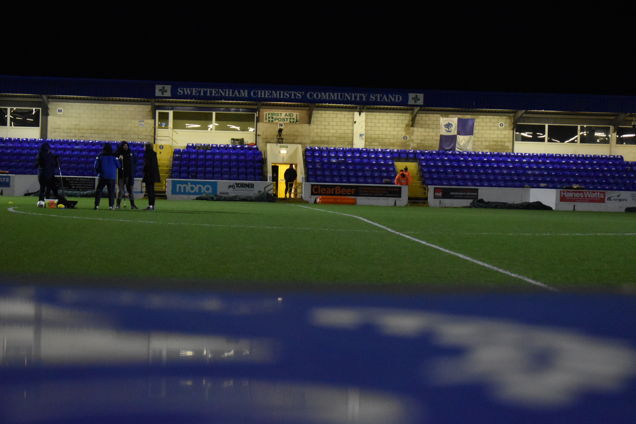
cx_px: 318
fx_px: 1378
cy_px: 212
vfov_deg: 17.5
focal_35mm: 78
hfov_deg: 26.0
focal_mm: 52
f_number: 5.6
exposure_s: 1/125
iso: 5000
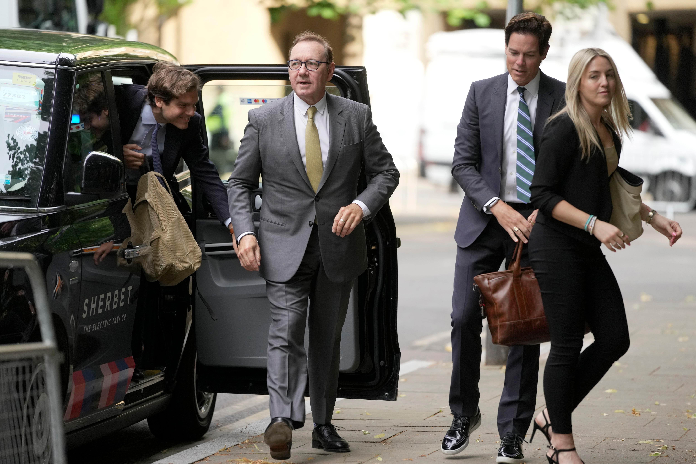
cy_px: 232
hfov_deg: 10.3
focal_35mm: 200
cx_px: 348
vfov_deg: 6.9
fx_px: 3866
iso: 1250
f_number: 2.8
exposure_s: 1/1000
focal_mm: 200
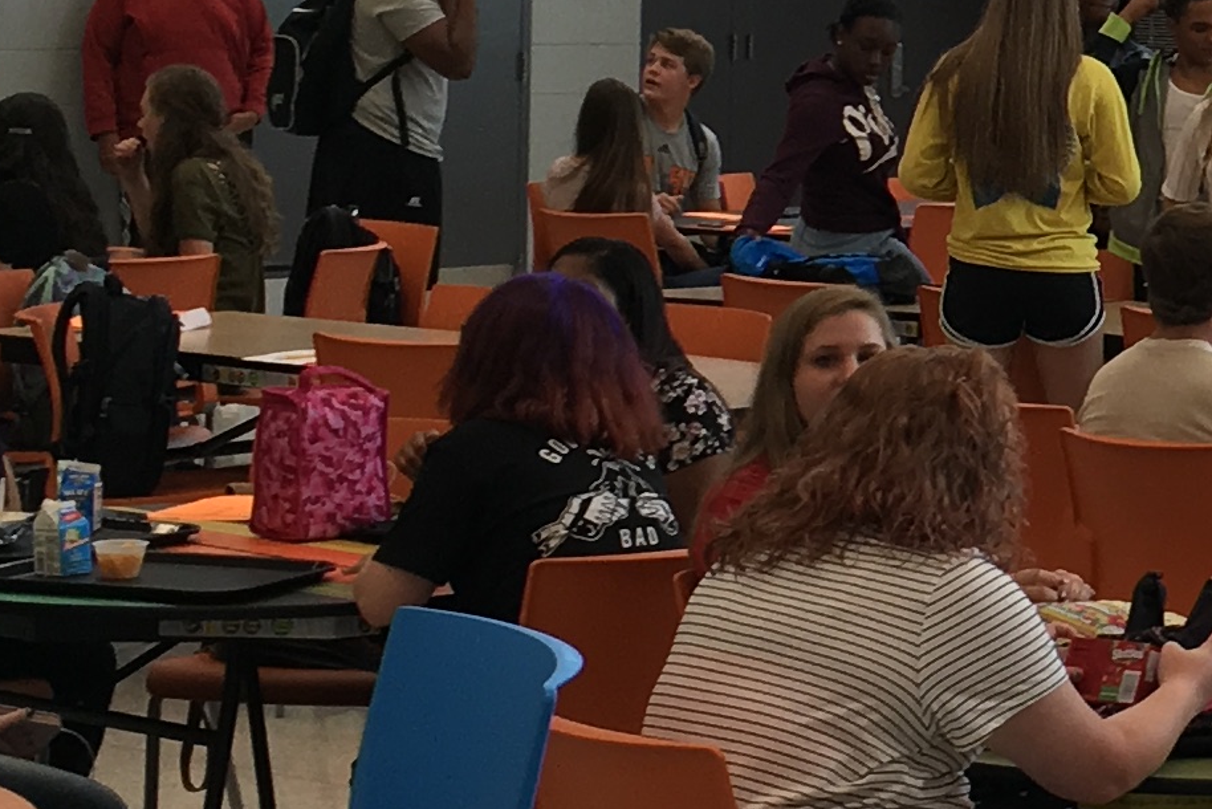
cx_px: 1659
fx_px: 4479
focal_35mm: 133
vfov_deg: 10.2
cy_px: 19
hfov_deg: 14.6
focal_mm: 4.15
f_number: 2.2
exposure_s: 1/60
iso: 32
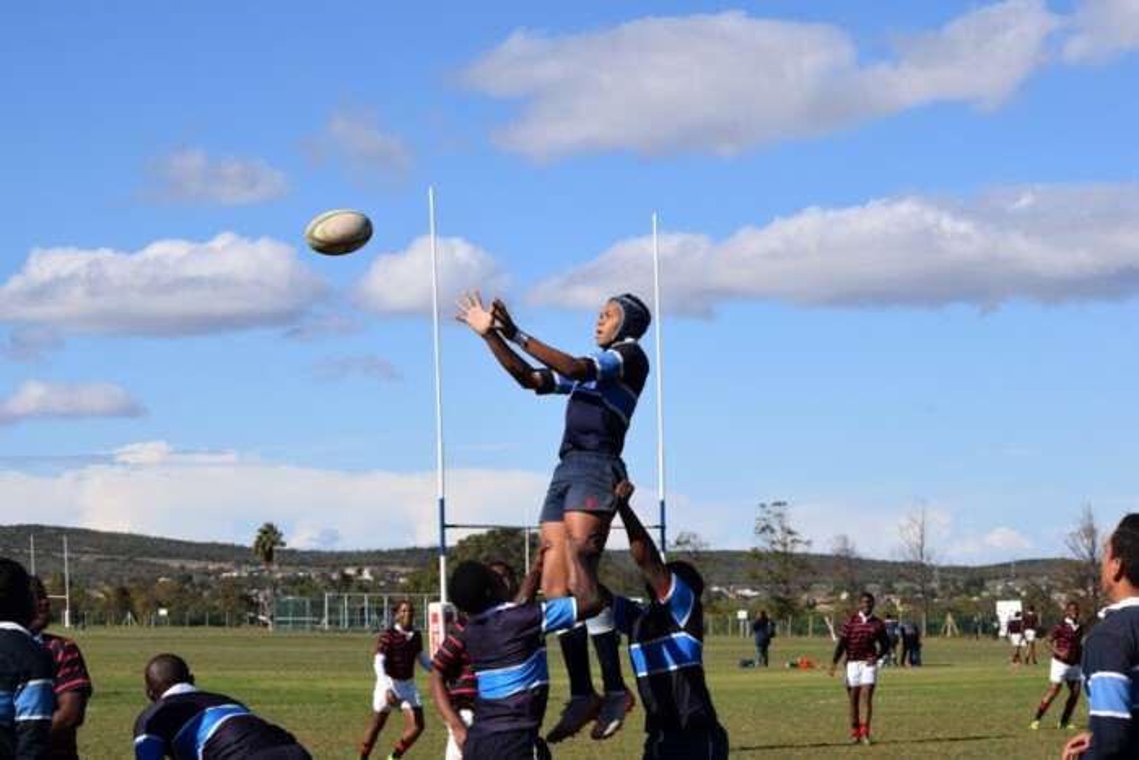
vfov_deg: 16.6
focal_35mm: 82
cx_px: 570
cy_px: 380
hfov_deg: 24.6
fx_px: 2611
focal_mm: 55
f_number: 7.1
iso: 400
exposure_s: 1/2000
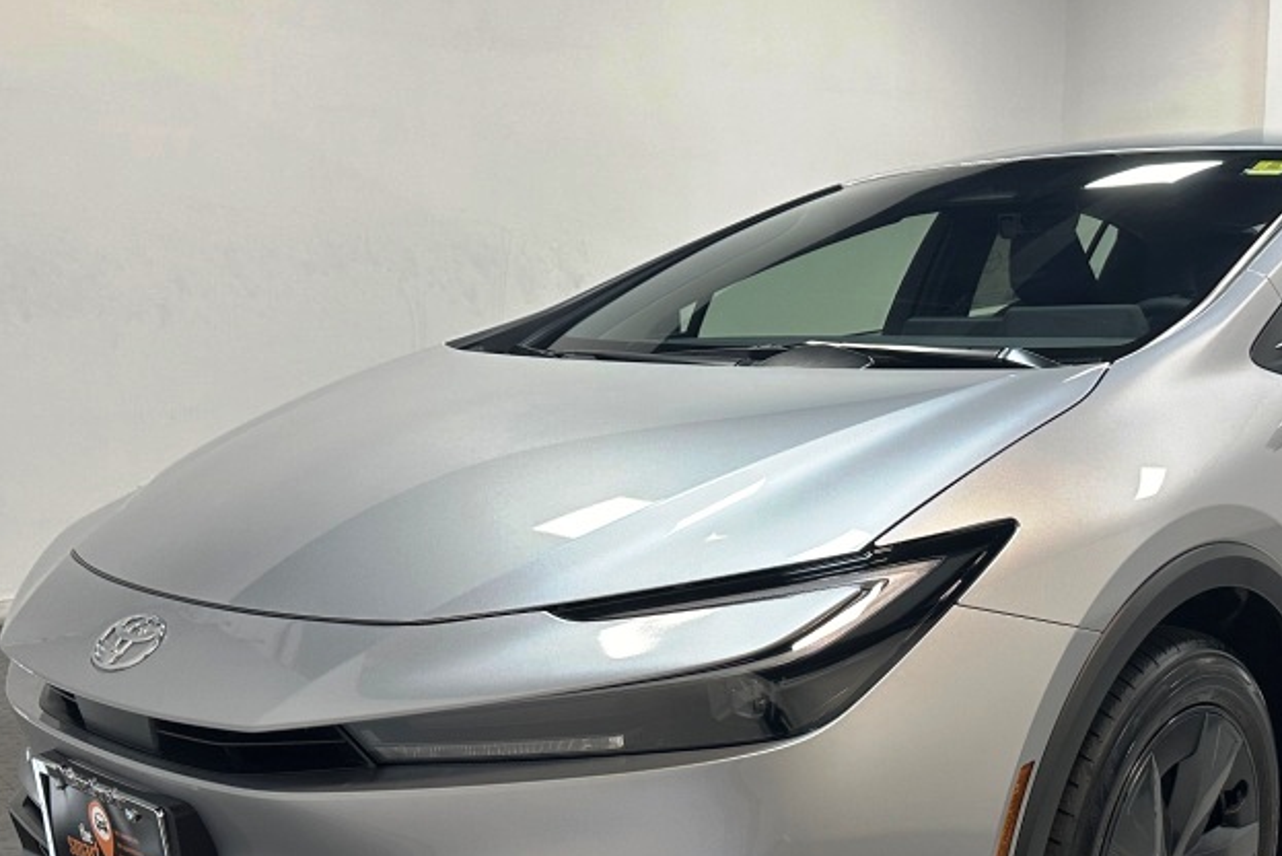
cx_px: 823
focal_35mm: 41
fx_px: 1461
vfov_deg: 31.8
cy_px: 683
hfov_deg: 46.8
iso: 200
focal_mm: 6.86
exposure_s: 1/60
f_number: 1.78
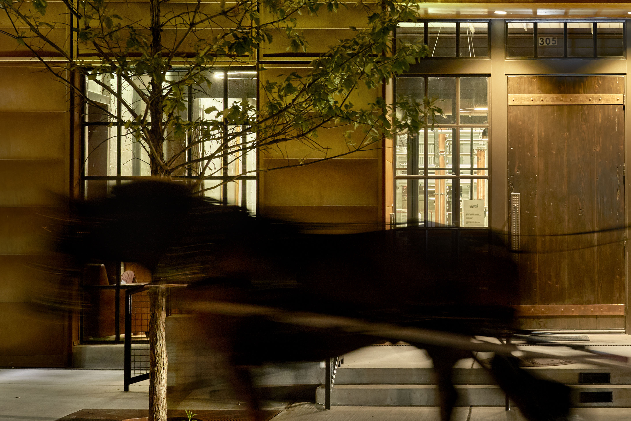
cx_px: 588
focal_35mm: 88
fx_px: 1543
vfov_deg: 15.4
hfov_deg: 22.5
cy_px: 77
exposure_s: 1
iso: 100
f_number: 8
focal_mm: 35
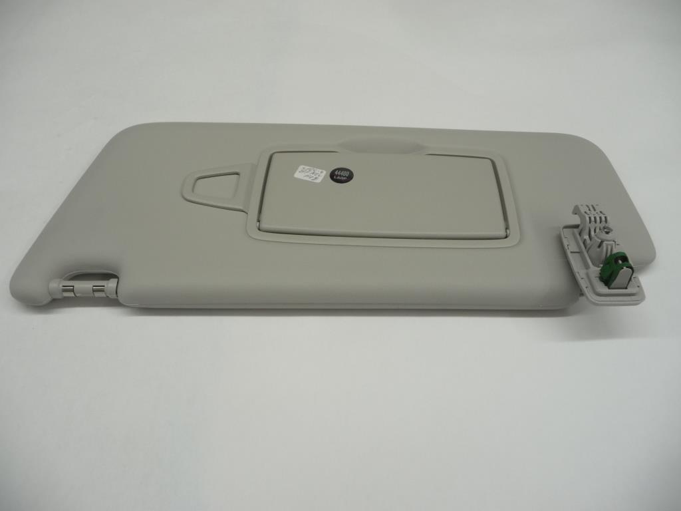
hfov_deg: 63.4
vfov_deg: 49.7
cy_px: 256
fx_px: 551
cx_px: 340
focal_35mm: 28
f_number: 3.3
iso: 125
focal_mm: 4.7
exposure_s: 1/30
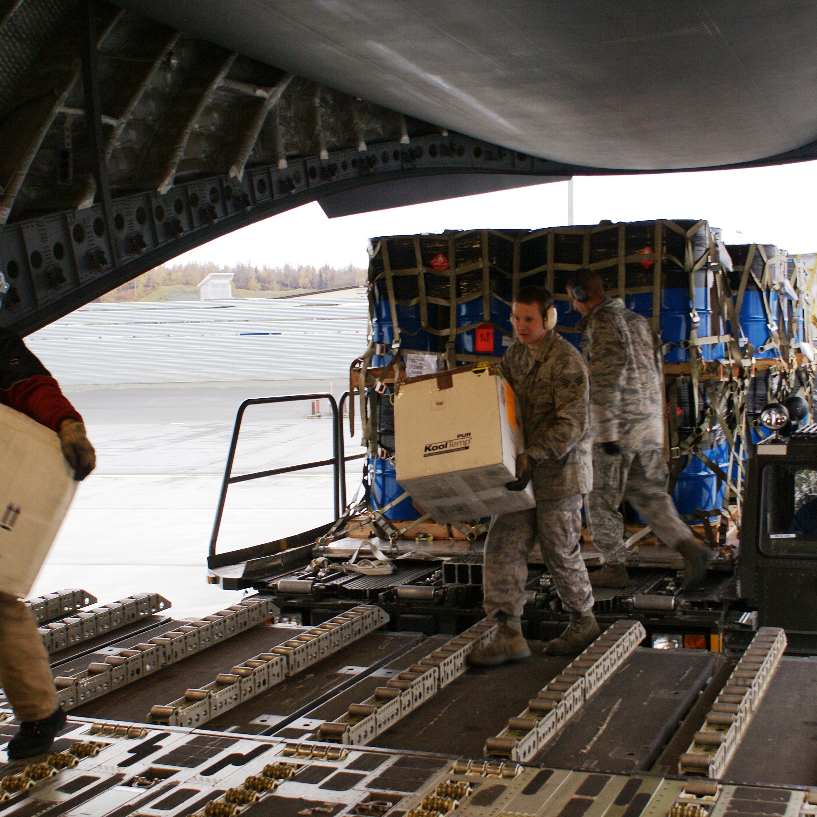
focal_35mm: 50
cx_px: 462
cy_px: 408
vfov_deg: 34.0
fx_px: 1335
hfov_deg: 34.0
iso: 200
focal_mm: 26
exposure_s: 1/40
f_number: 4.5
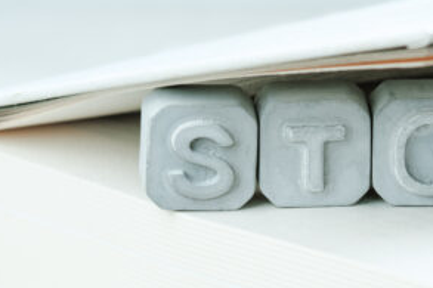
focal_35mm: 236
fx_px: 2837
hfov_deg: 8.7
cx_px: 312
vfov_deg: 5.8
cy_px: 316
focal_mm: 60
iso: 250
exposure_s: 1/52
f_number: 5.6
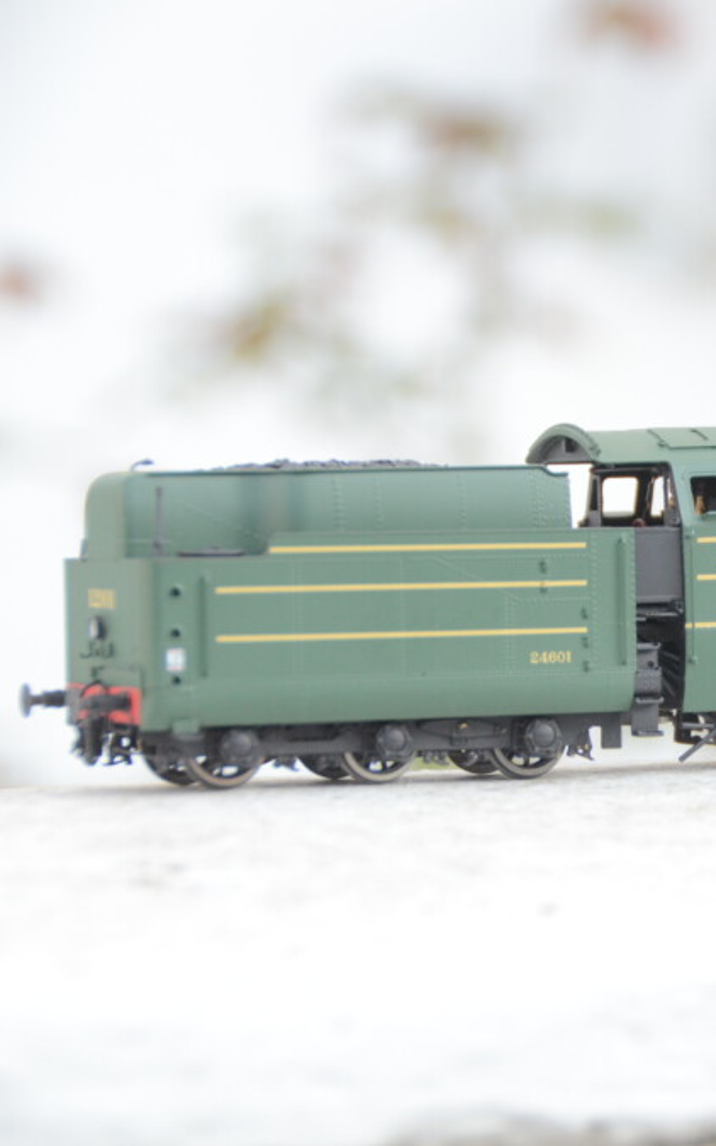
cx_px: 848
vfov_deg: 11.3
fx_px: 5781
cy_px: 573
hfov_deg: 7.0
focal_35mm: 185
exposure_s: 1/160
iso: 800
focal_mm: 80
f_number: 5
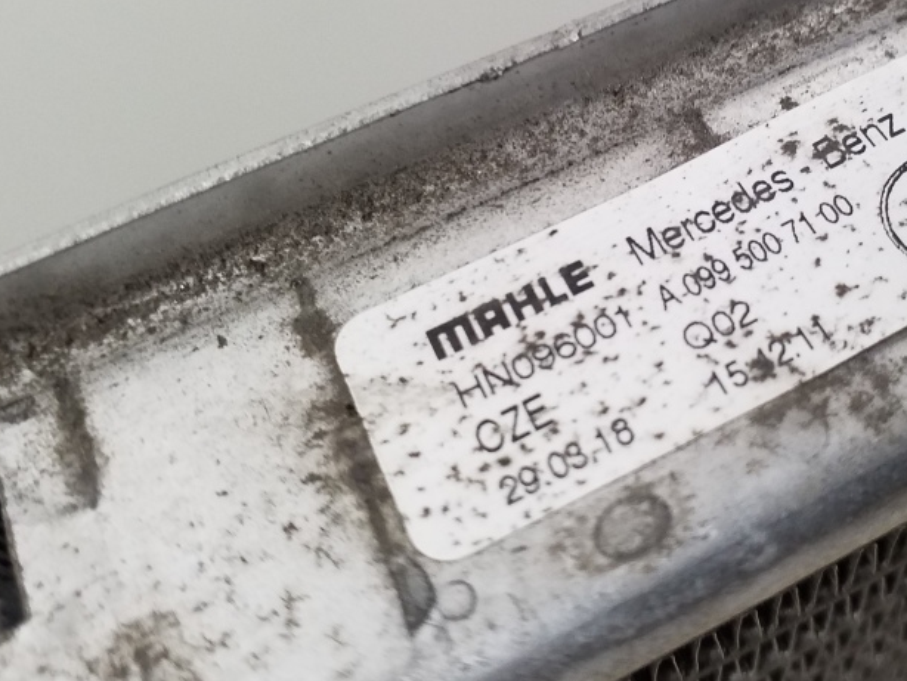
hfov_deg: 41.0
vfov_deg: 31.4
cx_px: 663
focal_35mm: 45
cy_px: 139
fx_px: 1180
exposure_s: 1/50
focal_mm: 3.6
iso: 125
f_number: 1.9
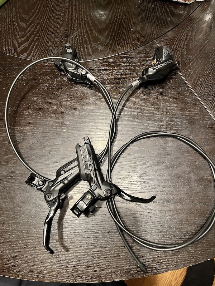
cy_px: 143
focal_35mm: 26
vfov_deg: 67.3
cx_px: 108
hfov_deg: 53.1
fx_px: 215
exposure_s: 1/60
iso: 500
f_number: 1.6
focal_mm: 5.1
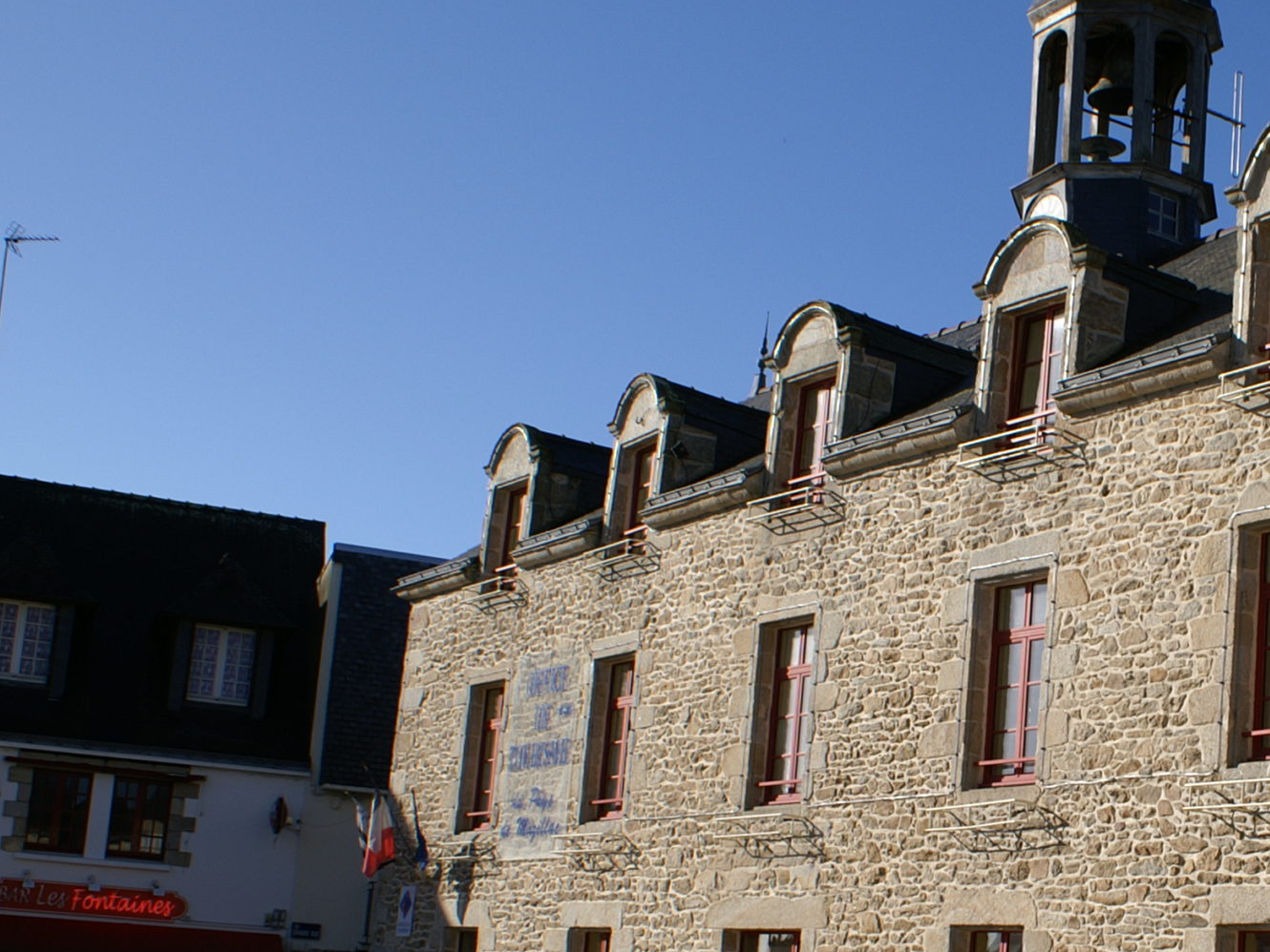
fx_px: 2238
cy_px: 585
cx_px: 1146
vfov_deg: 24.0
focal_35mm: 61
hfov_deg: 30.3
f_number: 10
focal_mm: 22
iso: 100
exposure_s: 1/320
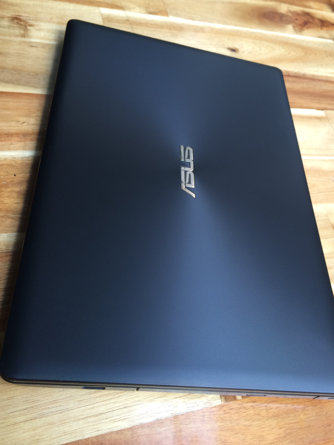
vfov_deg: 55.3
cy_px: 210
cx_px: 177
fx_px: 425
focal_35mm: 33
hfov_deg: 42.9
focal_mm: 4.15
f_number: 2.2
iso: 32
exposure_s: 1/33
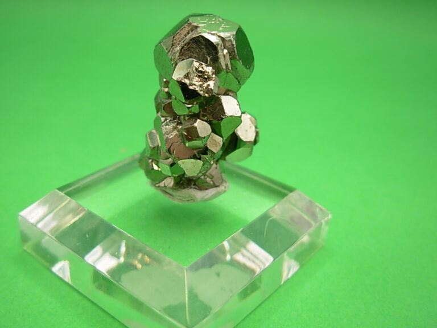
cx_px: 218
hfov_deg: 49.0
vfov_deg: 37.7
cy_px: 164
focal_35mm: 38
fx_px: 480
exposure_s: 1/78.3
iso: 50
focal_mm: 6.3
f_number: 2.9
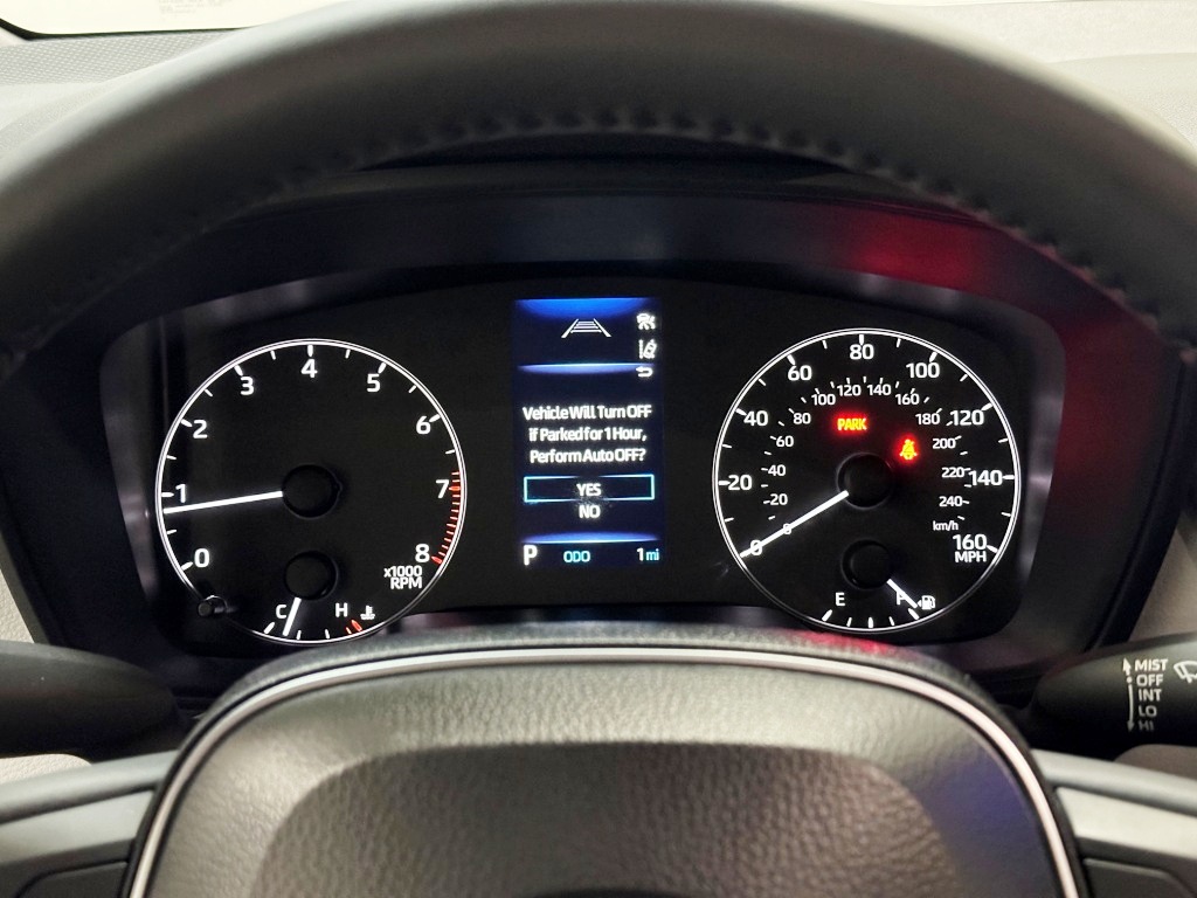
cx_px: 598
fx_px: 1660
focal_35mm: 48
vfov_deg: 30.3
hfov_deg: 39.7
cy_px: 449
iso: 640
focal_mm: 6.86
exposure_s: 1/24
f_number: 1.78
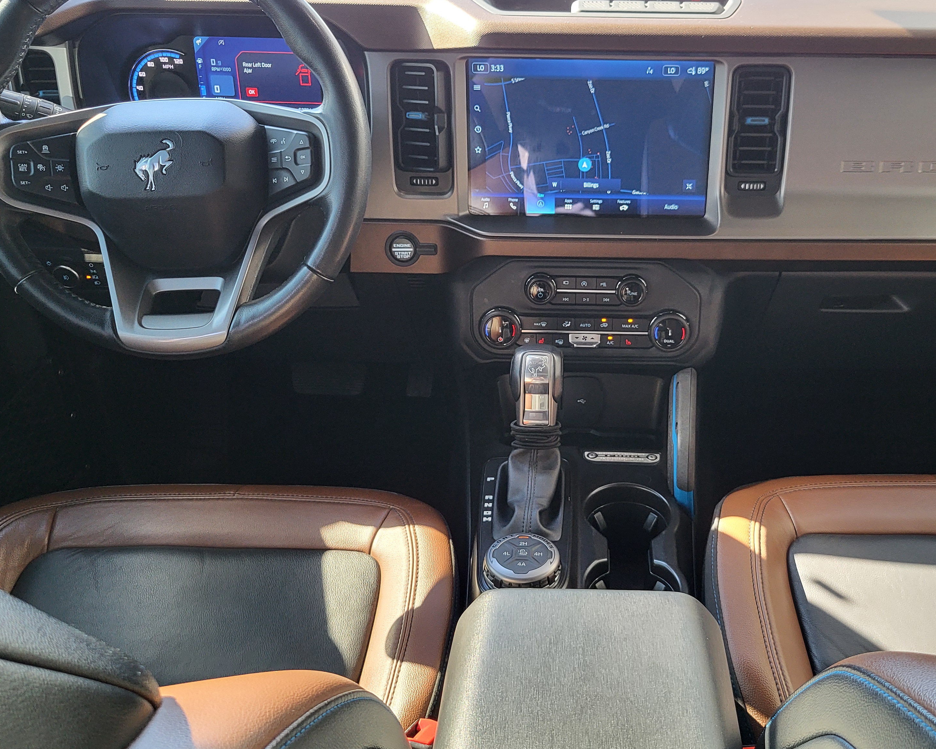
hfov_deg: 51.3
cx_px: 545
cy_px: 402
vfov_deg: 42.2
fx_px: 970
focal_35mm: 35
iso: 250
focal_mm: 5.4
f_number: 1.8
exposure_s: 1/120
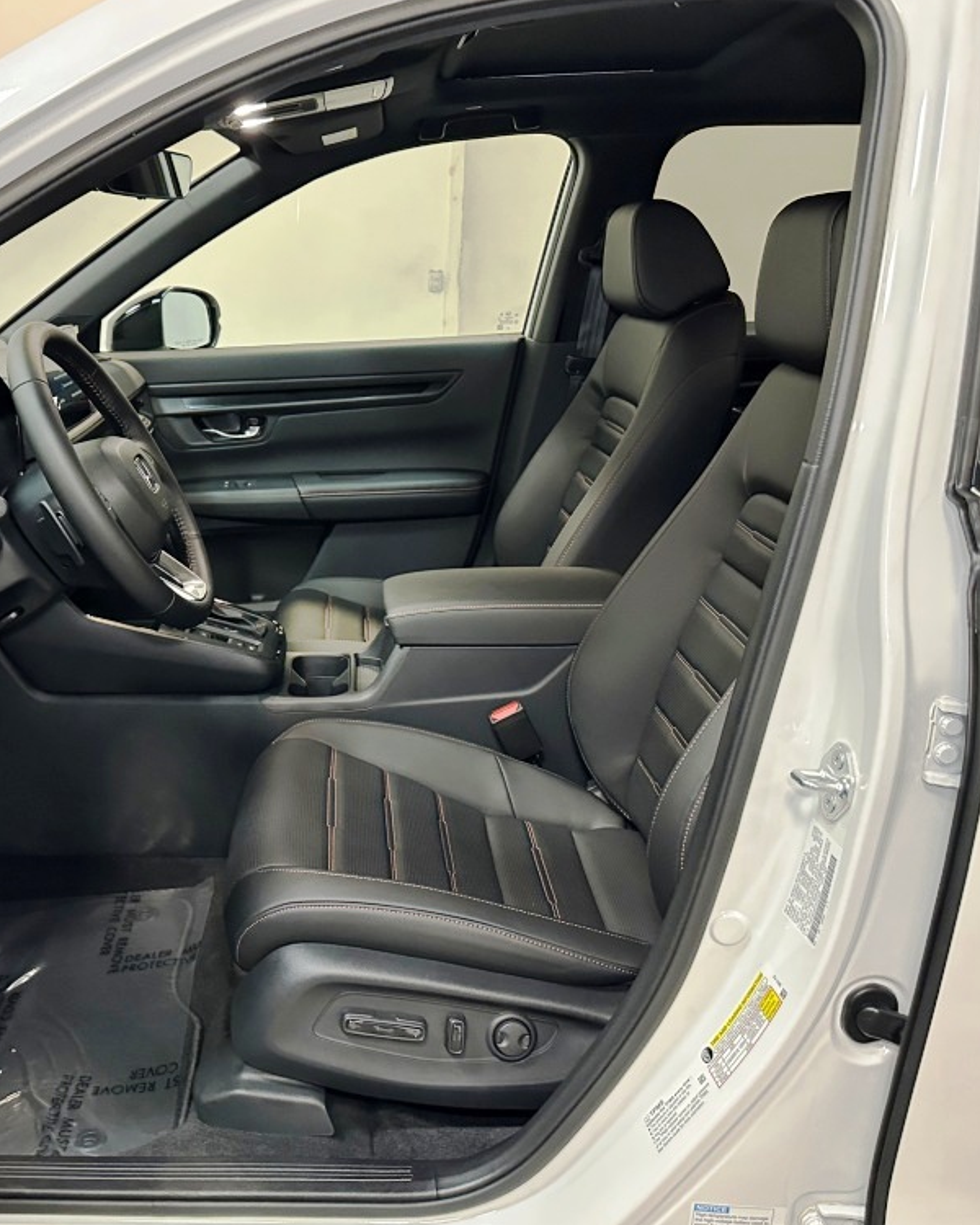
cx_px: 309
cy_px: 609
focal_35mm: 32
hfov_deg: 45.0
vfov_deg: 55.7
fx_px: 1160
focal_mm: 6.86
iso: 640
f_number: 1.78
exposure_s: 1/60
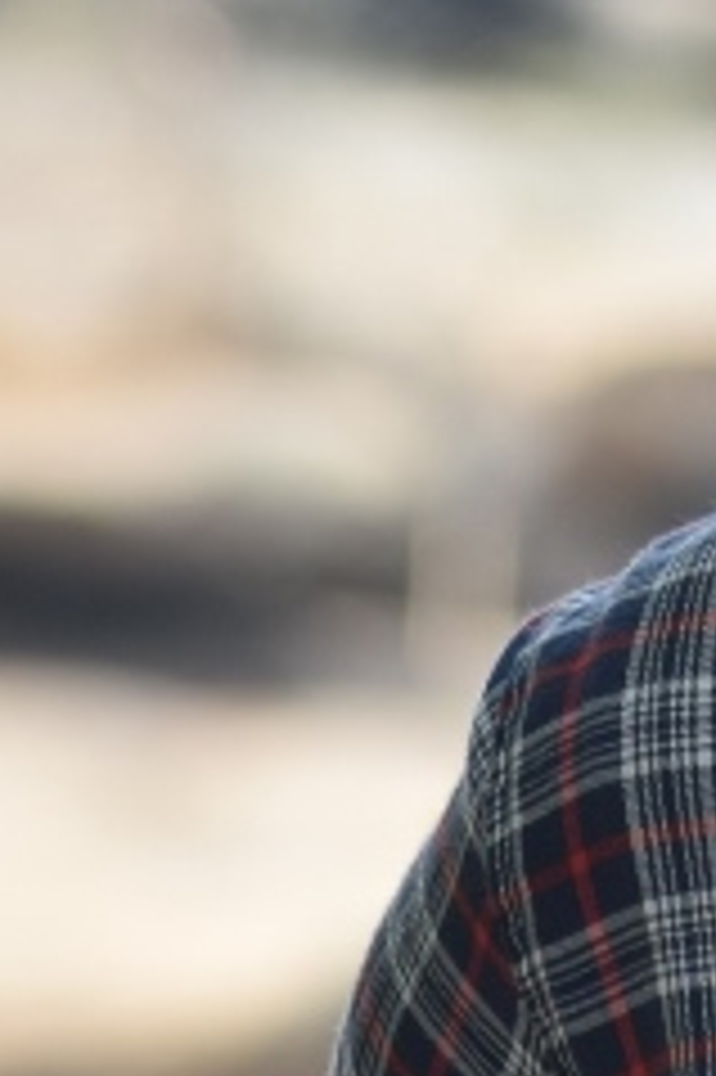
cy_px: -552
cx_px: 1090
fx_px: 41017
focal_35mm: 1373
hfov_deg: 1.0
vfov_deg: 1.5
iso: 100
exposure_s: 1/125
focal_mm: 180
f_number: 8
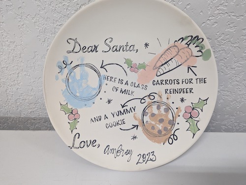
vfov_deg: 56.9
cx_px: 123
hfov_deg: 71.5
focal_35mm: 24
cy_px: 92
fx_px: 171
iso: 467
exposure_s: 1/120
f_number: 1.85
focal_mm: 6.81
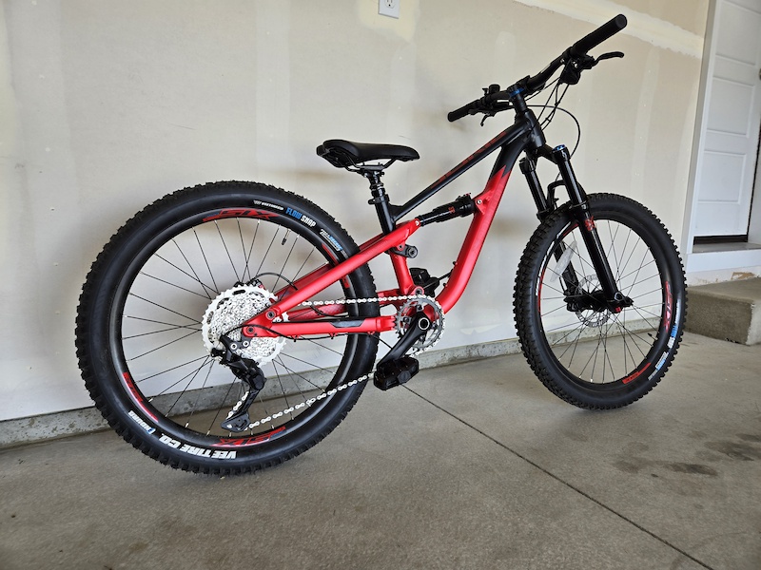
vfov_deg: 58.9
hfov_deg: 73.9
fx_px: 506
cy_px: 285
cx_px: 380
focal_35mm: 23
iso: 50
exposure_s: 1/120
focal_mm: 5.4
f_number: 1.8
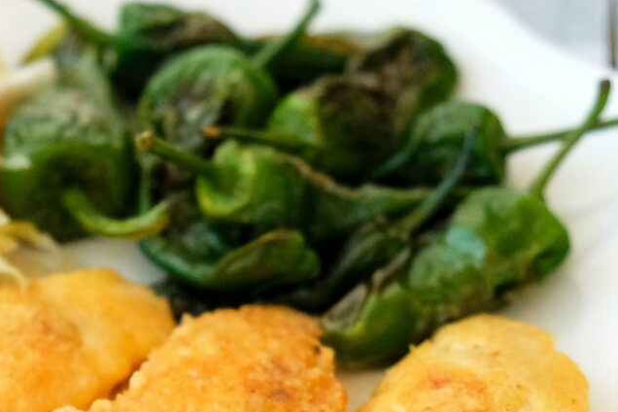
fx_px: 1493
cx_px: 156
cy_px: 419
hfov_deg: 23.2
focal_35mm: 87
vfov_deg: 15.4
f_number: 3.6
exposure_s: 1/400
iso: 2500
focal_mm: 24.3
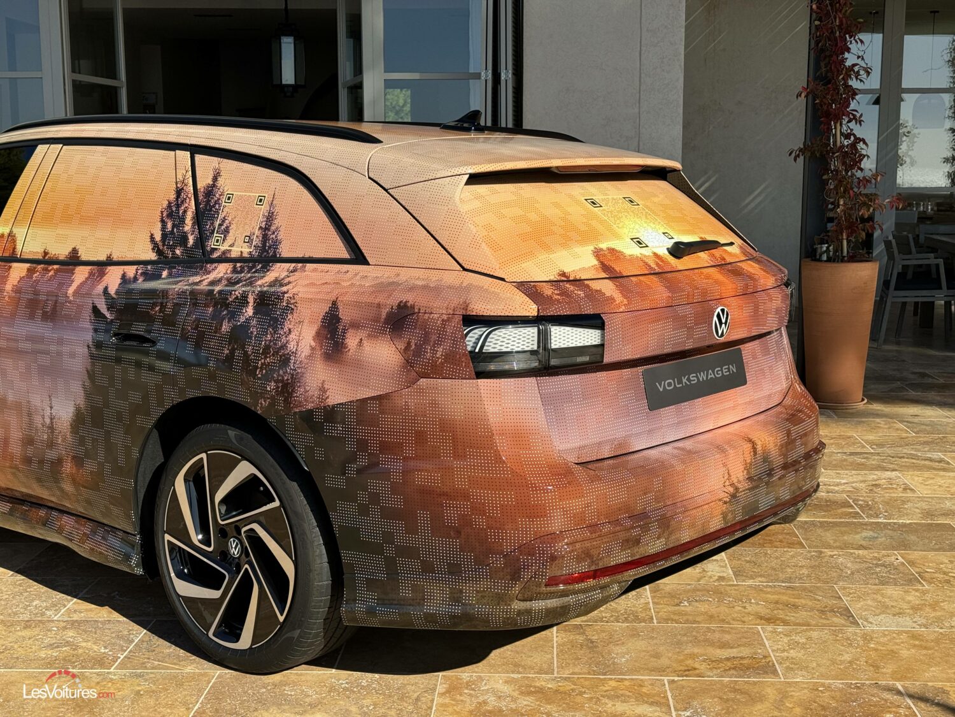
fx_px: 1324
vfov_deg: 30.3
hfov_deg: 39.7
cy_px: 358
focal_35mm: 48
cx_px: 478
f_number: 1.78
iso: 64
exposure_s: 1/4608
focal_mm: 6.86
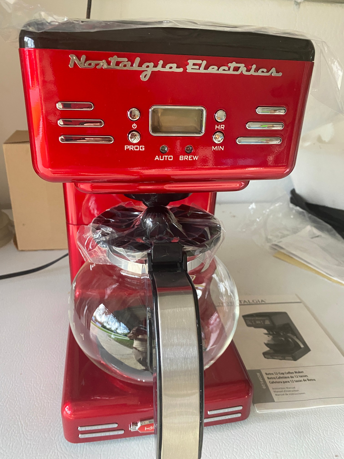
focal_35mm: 26
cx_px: 172
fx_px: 345
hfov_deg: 53.1
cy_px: 230
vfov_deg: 67.3
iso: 400
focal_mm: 4.25
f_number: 1.8
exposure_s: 1/60
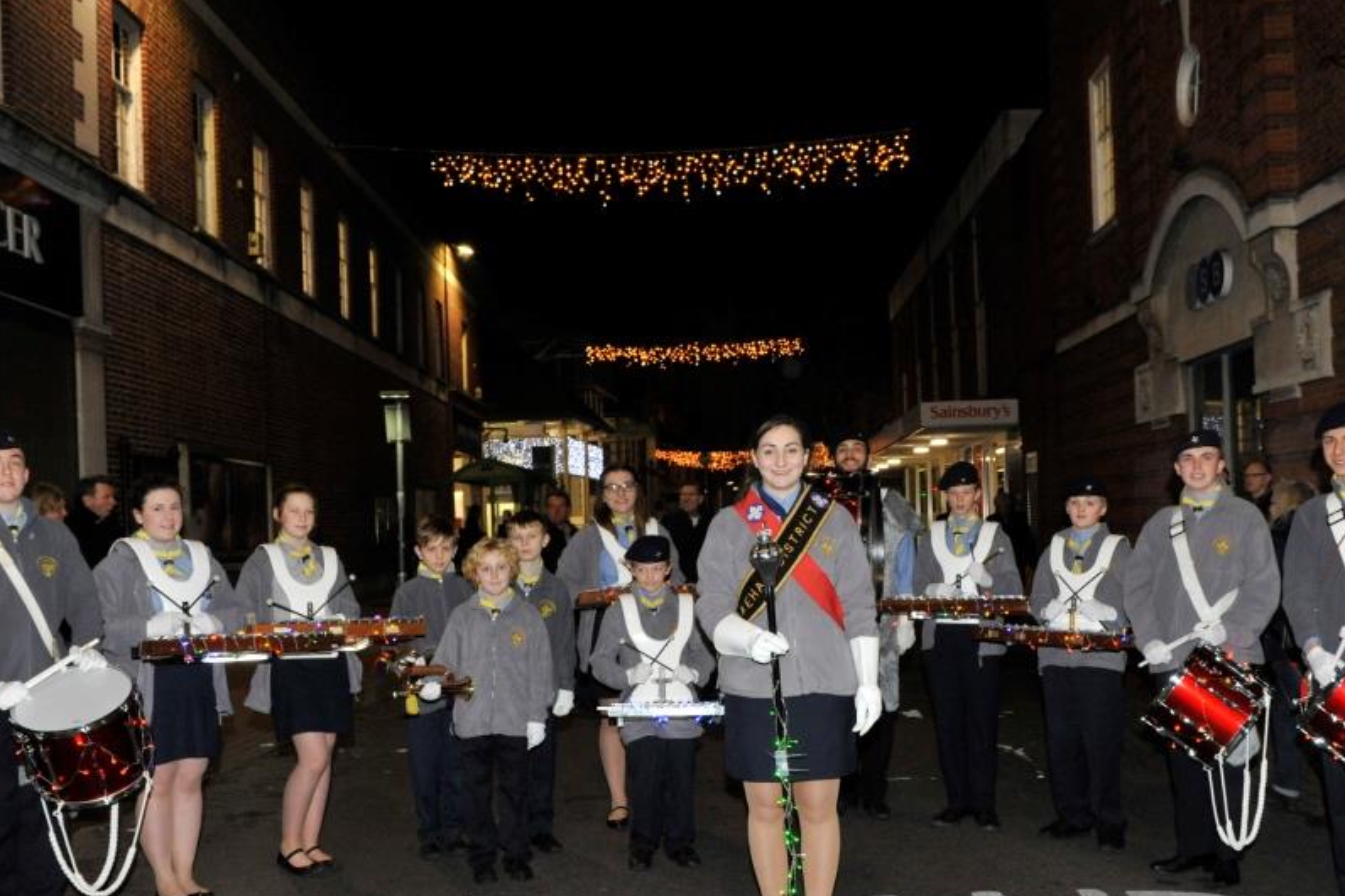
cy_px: 533
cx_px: 715
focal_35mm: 36
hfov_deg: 53.1
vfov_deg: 36.7
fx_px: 1344
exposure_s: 1/60
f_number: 10
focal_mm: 28
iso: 3200
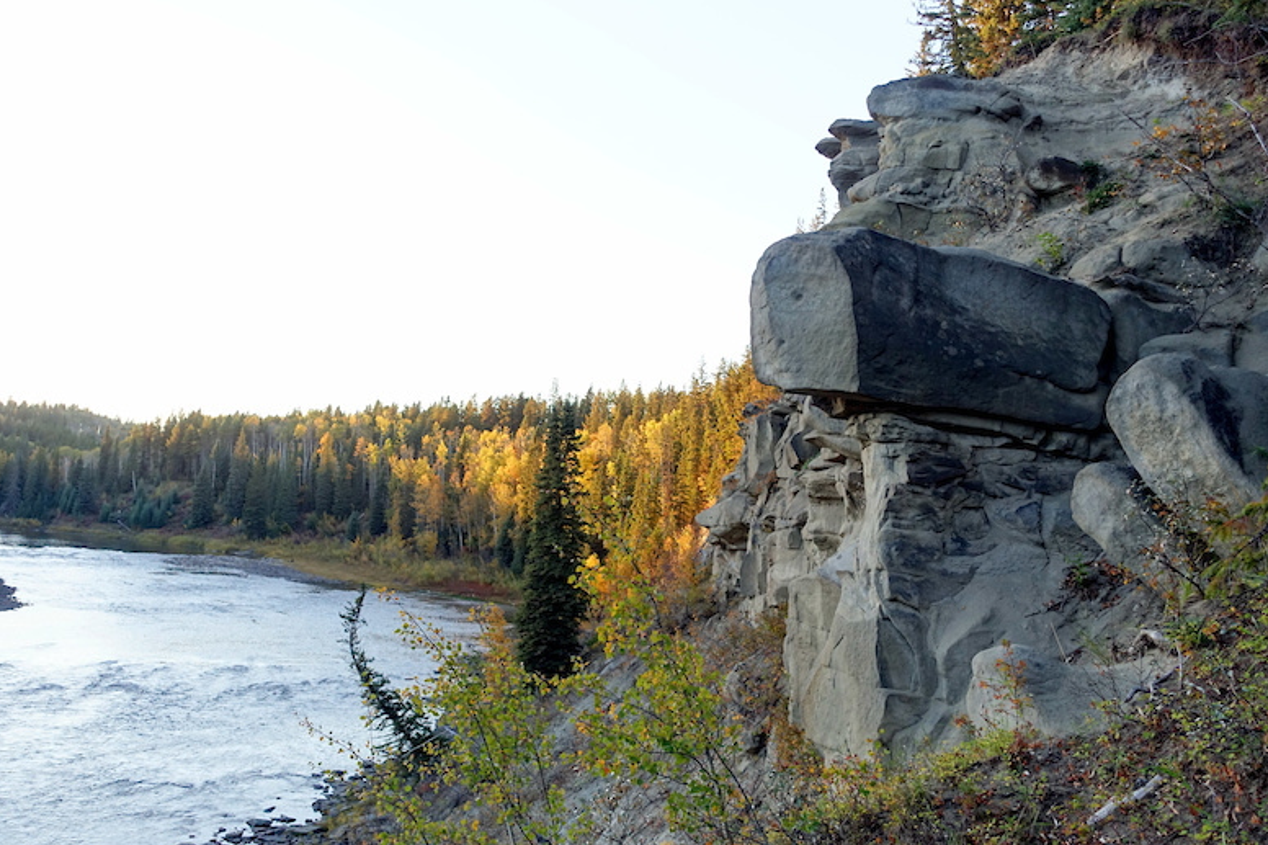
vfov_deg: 38.9
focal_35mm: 34
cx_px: 627
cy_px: 421
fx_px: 1197
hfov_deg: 55.8
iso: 400
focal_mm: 12.06
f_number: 2.8
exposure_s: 1/40
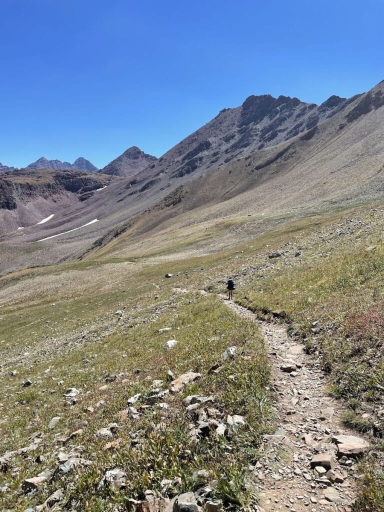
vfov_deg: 67.3
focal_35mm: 26
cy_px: 256
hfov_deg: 53.1
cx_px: 192
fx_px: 385
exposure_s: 1/2959
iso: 32
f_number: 1.6
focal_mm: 4.2
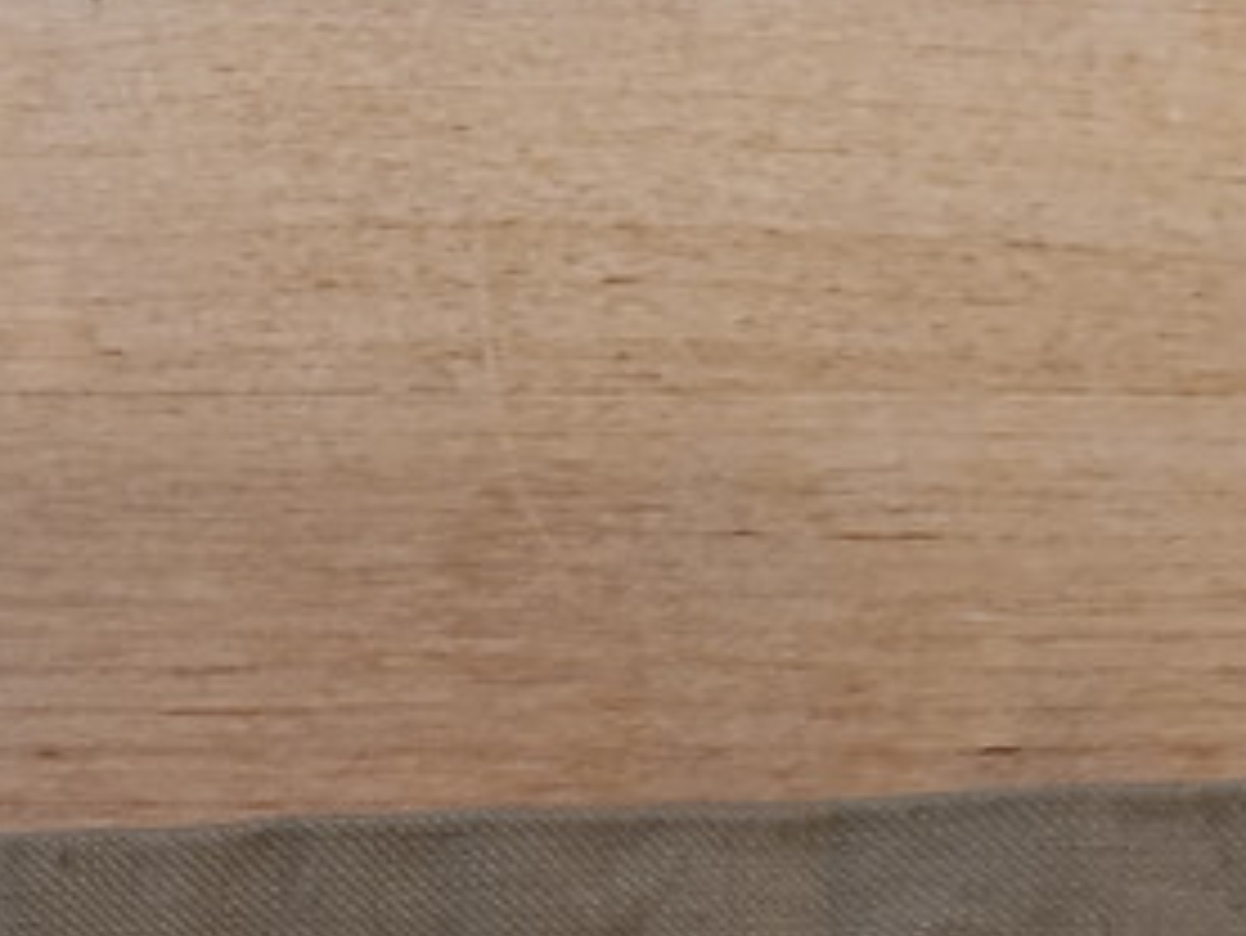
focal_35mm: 100
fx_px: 3601
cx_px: 110
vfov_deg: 13.1
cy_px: 1773
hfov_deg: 19.3
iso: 80
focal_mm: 3.98
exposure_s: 1/24.4
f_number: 1.8
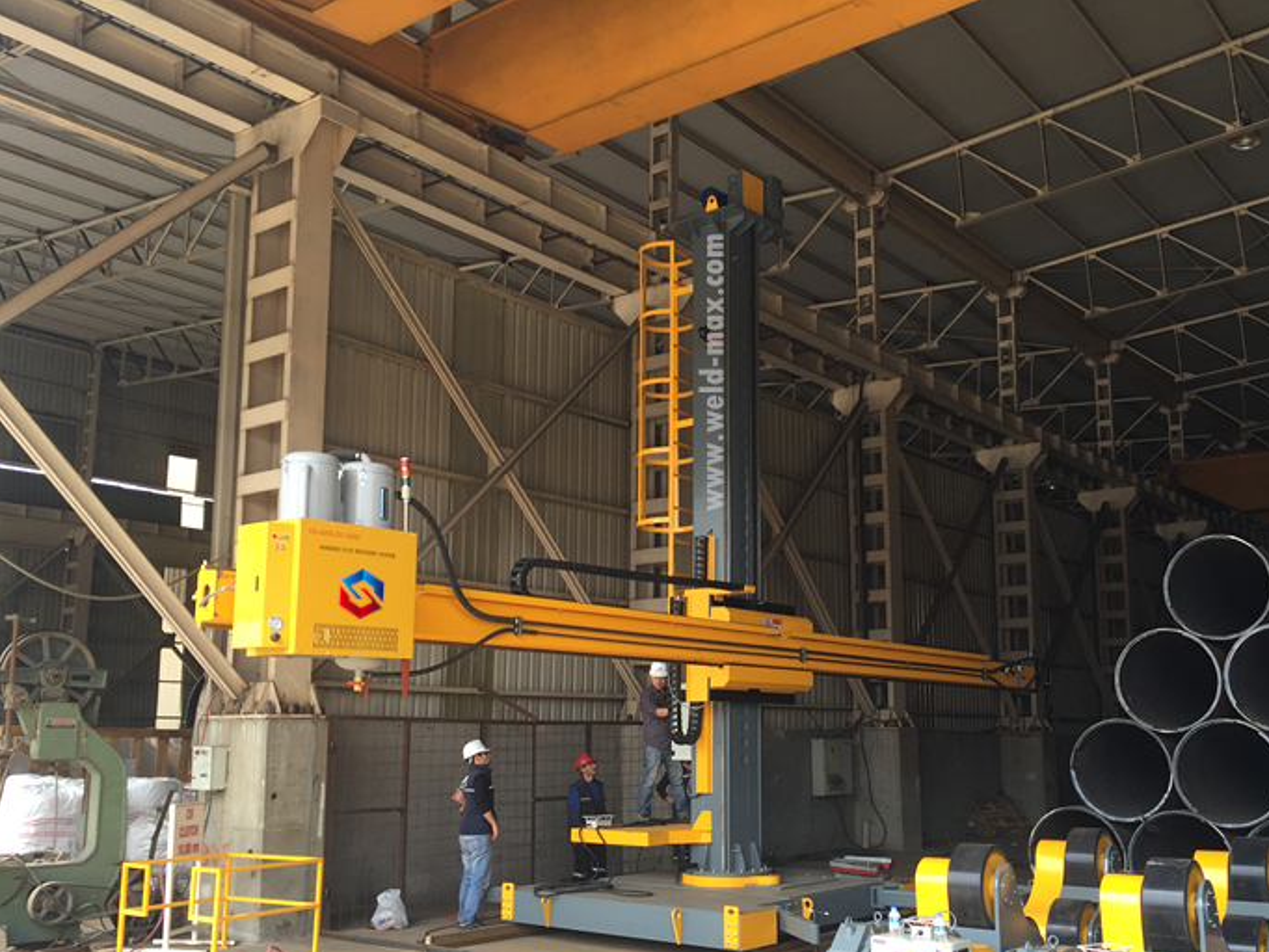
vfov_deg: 41.7
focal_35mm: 34
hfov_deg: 53.8
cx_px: 713
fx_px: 1247
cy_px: 556
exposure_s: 1/321
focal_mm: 4.15
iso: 32
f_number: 2.2
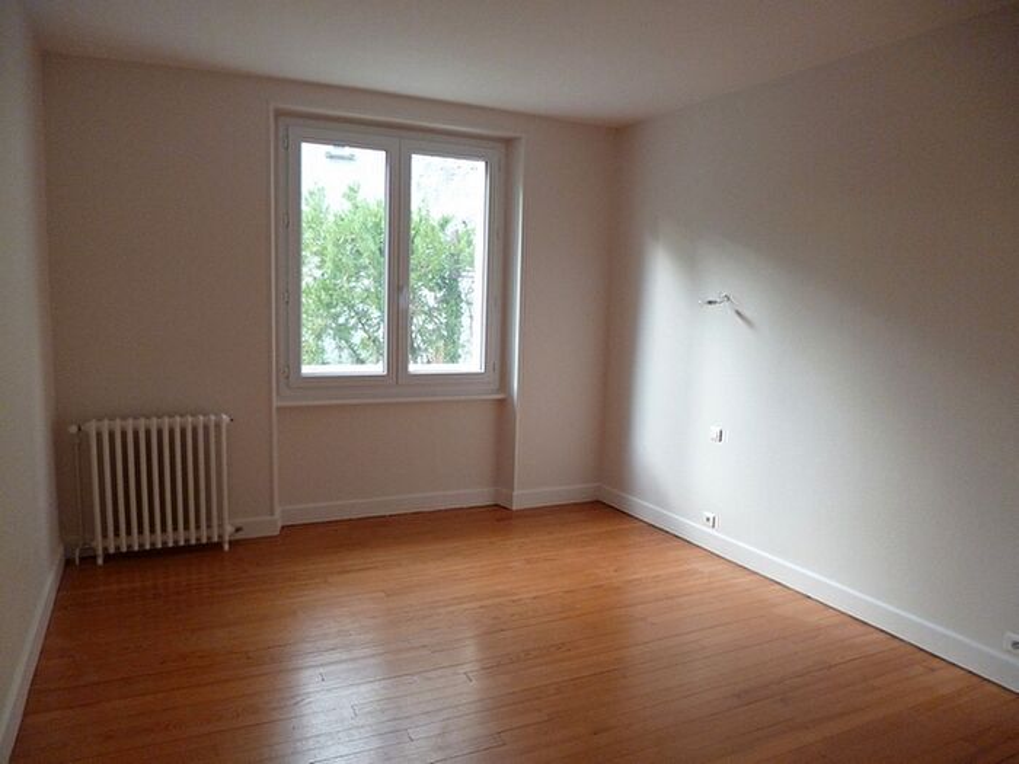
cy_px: 382
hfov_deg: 71.6
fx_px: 706
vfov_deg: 56.8
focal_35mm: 24
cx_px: 510
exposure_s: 1/60
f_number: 2.5
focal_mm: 4.3
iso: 250
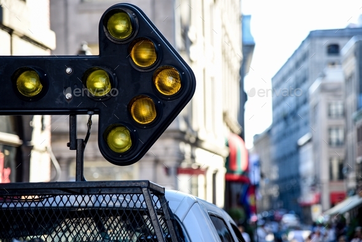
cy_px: 121
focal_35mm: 110
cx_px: 181
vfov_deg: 12.5
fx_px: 1107
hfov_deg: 18.6
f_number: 4
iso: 250
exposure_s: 1/200
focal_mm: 110
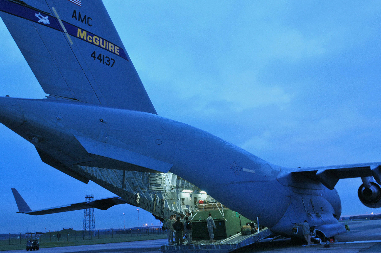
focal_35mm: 36
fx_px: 381
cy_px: 126
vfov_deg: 36.8
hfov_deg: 53.2
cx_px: 190
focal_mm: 24
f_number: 4
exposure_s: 1/30
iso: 400
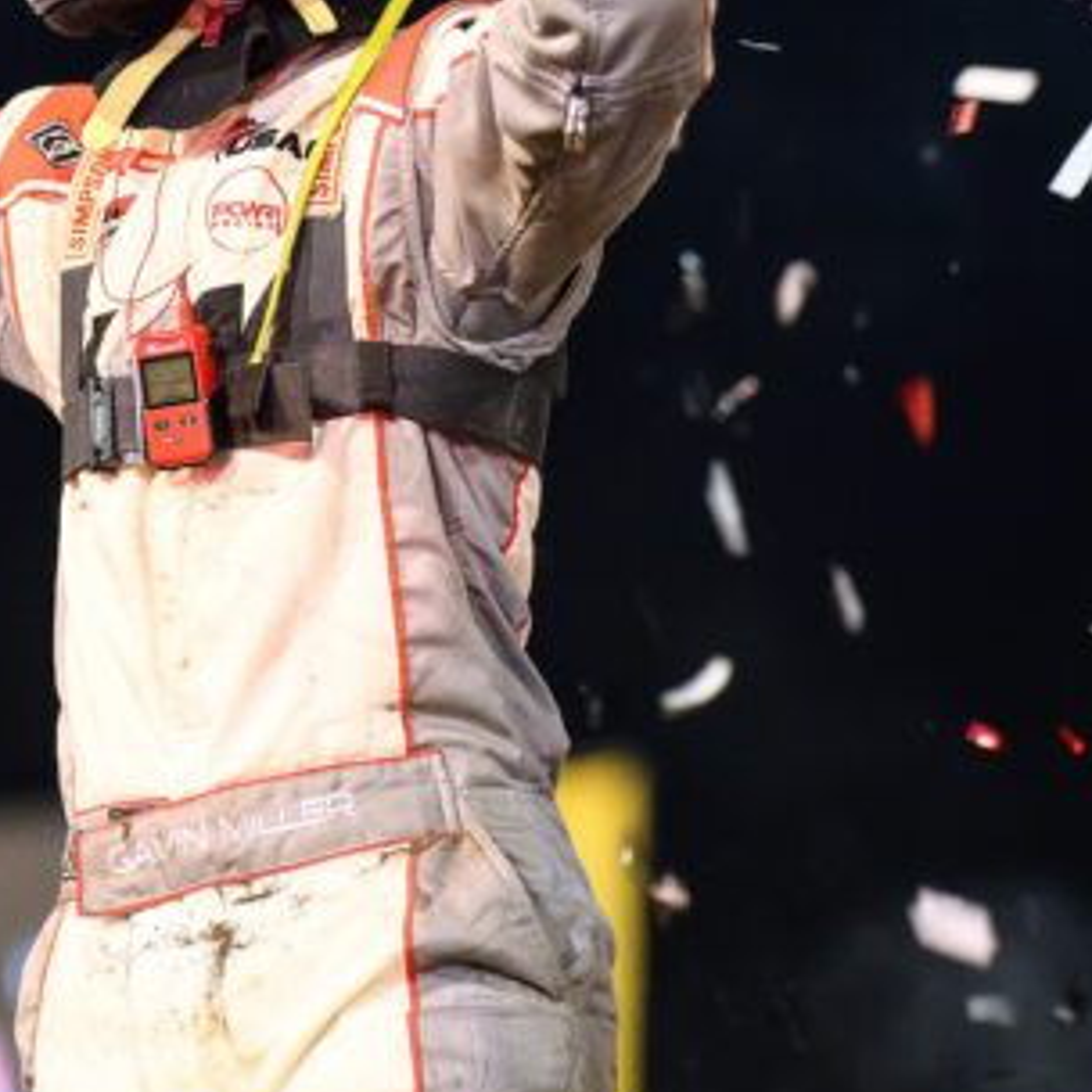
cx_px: 126
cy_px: 16
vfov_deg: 7.2
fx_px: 8673
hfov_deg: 7.2
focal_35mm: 243
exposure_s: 1/640
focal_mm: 85
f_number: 1.6
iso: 3600
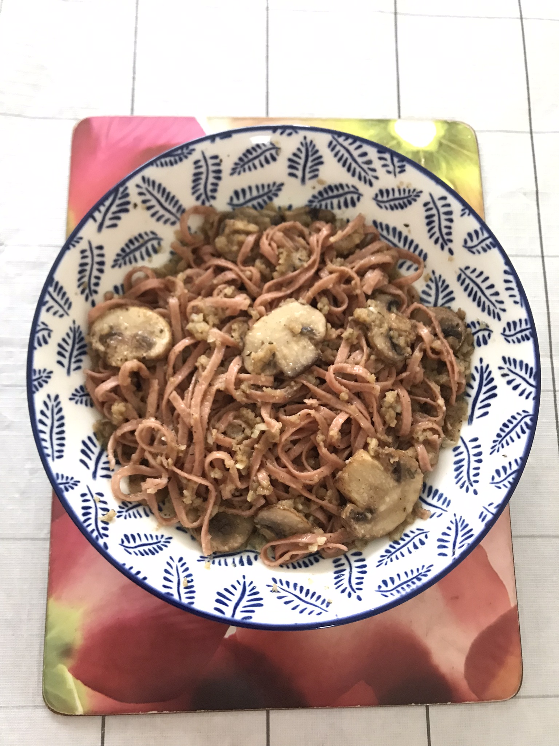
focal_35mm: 28
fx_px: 603
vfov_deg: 63.4
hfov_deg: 49.7
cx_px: 280
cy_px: 373
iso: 100
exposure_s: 1/17
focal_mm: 3.99
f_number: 1.8
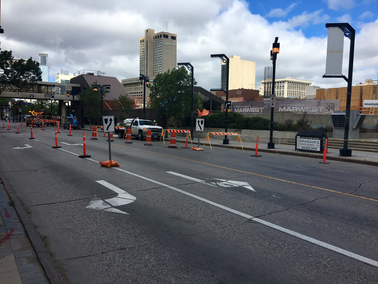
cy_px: 142
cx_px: 189
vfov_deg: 48.2
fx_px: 317
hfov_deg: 61.7
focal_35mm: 29
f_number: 2.2
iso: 25
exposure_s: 1/1748
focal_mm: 4.15
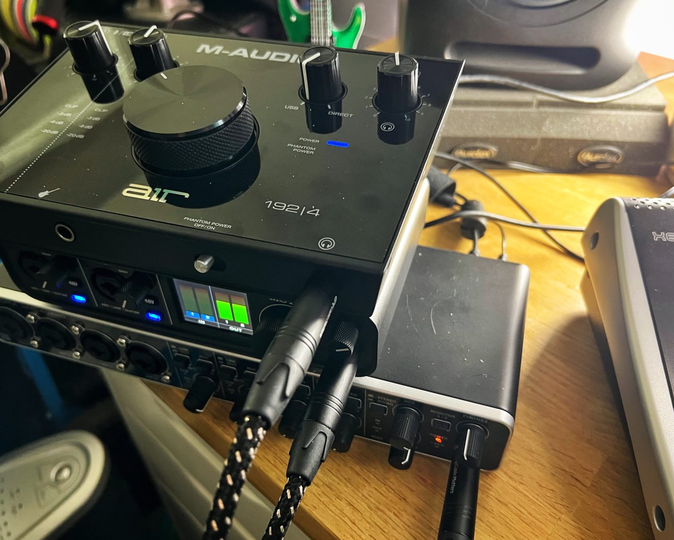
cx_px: 342
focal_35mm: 28
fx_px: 559
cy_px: 269
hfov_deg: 62.2
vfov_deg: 51.5
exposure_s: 1/42
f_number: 1.5
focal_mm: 5.7
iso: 500
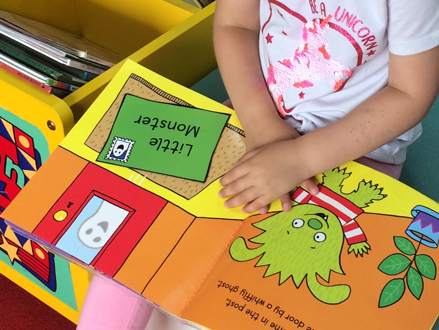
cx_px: 303
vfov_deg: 19.5
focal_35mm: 75
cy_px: 87
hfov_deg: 25.8
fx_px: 951
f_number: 2.2
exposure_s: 1/50
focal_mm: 4.15
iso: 50
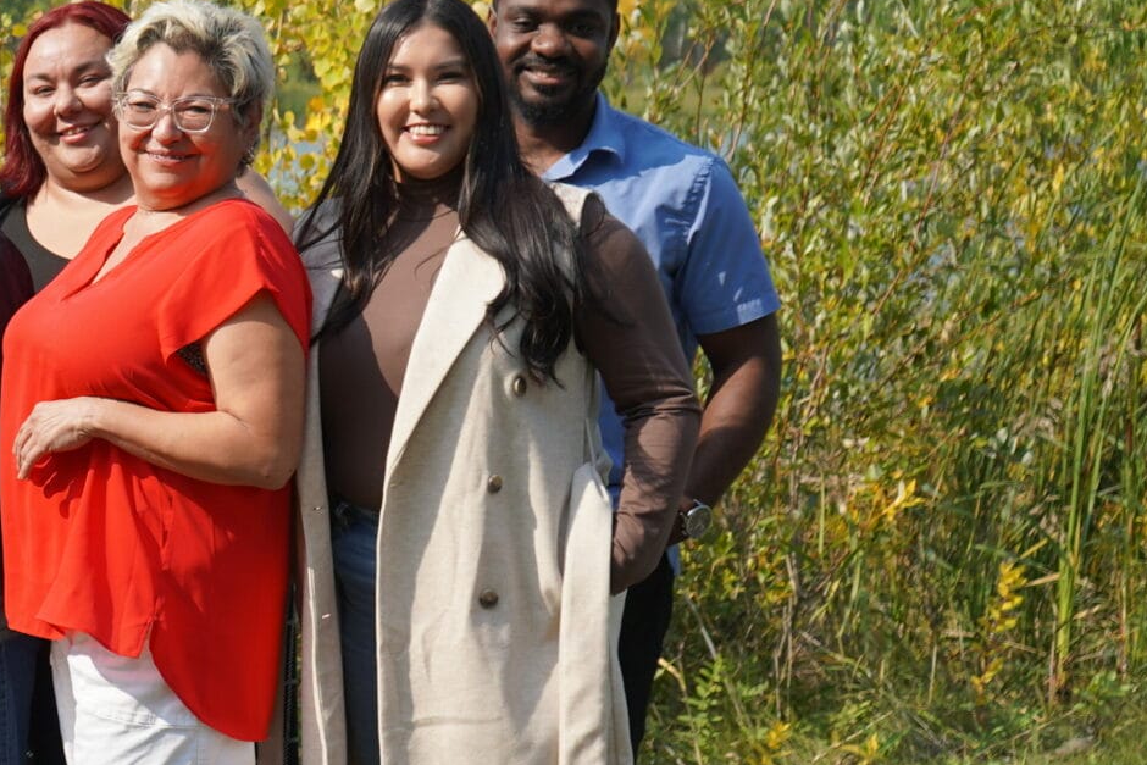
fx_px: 2517
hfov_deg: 22.9
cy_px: 502
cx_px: -332
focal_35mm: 79
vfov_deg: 17.2
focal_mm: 29
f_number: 4.5
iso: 100
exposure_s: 1/640
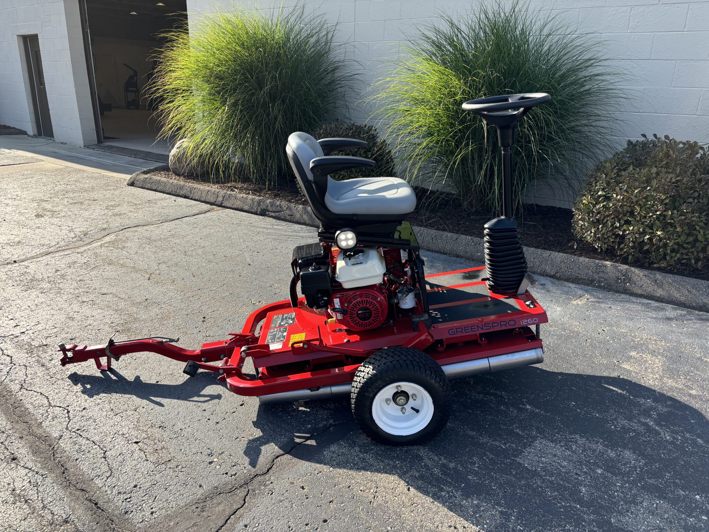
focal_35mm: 26
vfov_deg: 53.1
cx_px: 354
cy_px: 266
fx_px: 533
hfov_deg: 67.3
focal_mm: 5.96
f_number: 1.6
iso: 50
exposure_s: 1/736
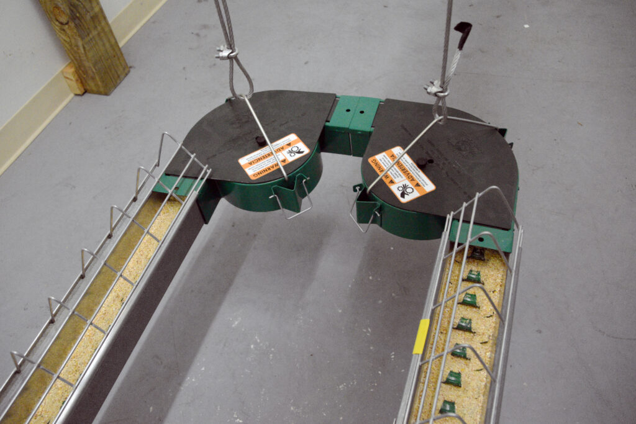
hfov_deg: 59.5
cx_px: 318
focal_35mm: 32
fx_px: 557
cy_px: 212
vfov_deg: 41.7
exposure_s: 1/250
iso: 3200
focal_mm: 21
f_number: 3.8
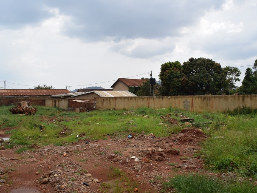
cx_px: 135
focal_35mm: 30
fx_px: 223
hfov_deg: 59.9
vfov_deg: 46.8
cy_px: 99
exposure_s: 1/200
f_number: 9
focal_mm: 18
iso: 100
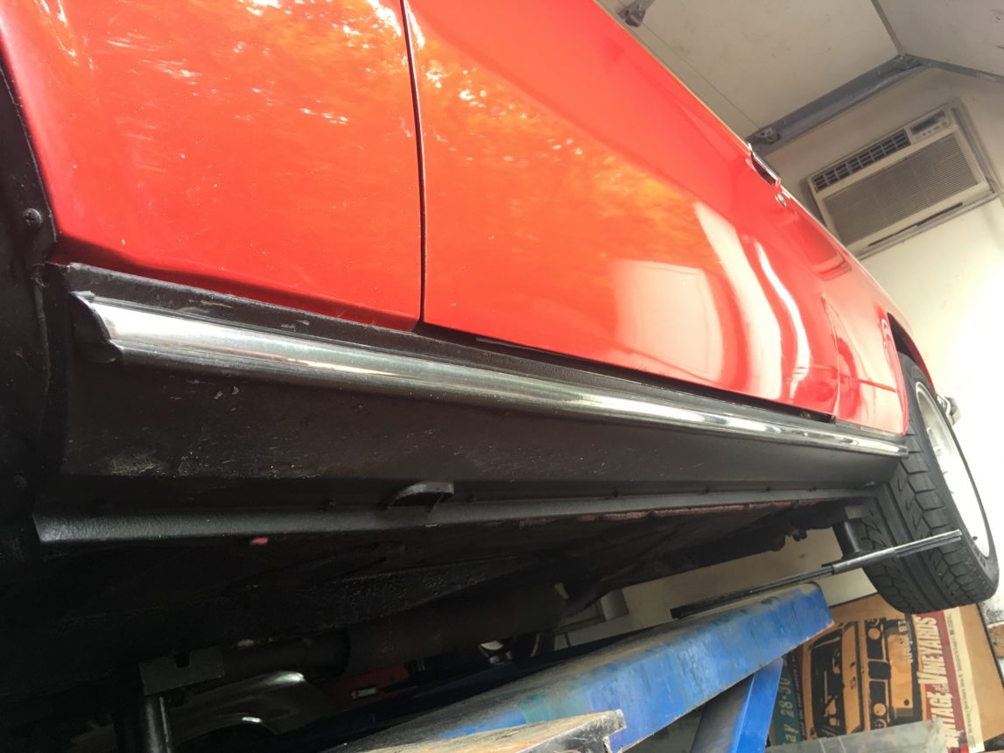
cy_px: 376
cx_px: 502
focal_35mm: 29
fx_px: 841
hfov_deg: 61.7
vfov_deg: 48.2
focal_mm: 4.15
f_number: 2.2
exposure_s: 1/30
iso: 40
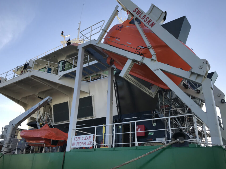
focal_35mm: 30
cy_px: 80
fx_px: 196
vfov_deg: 46.8
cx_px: 113
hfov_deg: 60.0
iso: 20
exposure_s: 1/1064
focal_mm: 3.99
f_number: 1.8
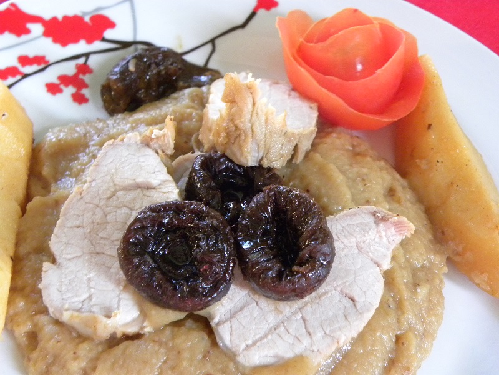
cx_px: 250
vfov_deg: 28.0
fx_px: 750
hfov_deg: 36.8
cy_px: 188
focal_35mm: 52
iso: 400
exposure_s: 1/61.7
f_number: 3.5
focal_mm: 9.2
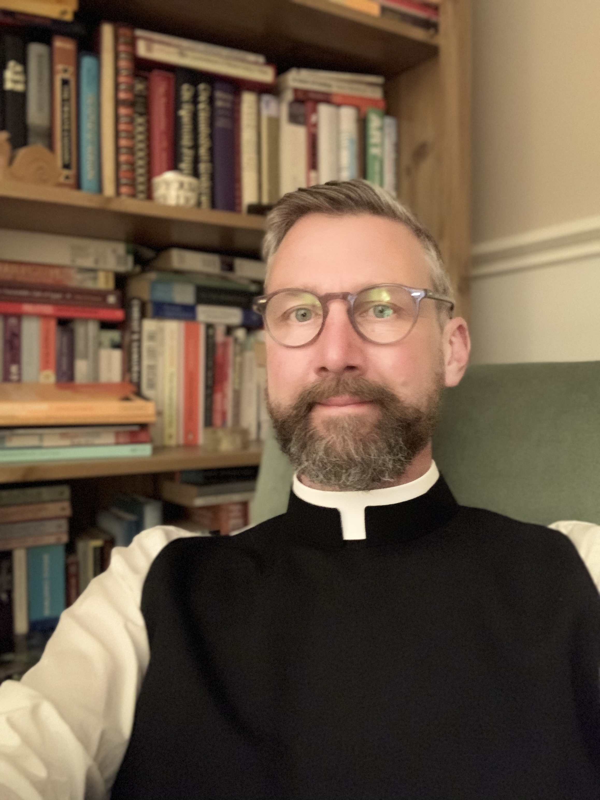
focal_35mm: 32
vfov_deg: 56.8
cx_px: 300
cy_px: 400
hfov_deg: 44.2
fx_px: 740
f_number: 2.2
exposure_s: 1/14
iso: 500
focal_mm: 2.87
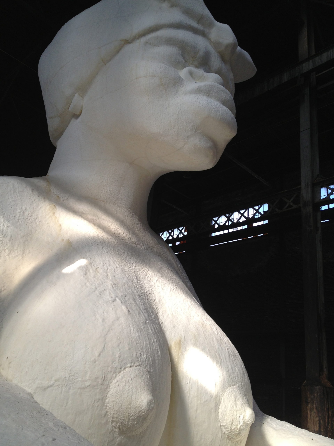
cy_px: 223
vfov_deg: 52.6
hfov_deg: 40.7
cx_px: 167
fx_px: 450
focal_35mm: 35
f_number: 2.4
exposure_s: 1/319
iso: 50
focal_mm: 4.28
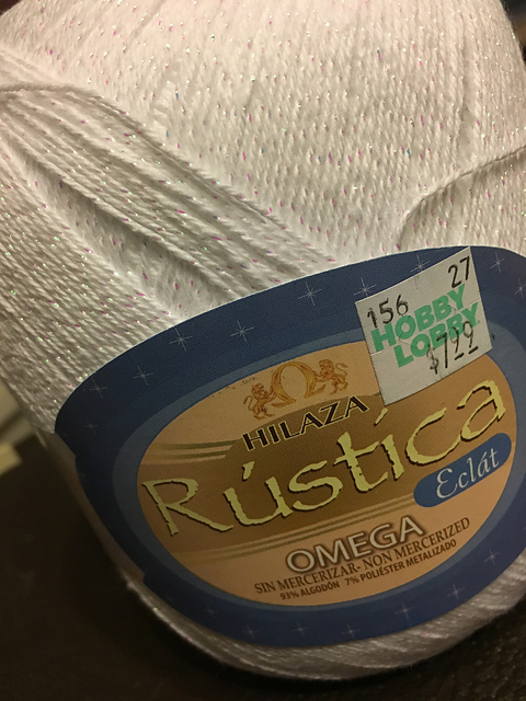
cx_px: 263
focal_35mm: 29
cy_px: 350
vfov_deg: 61.7
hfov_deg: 48.2
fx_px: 588
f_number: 2.2
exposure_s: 1/30
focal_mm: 4.15
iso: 160
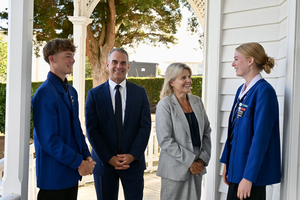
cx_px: 150
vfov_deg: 29.4
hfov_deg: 43.0
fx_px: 381
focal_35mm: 46
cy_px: 100
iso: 280
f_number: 4.8
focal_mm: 30.5
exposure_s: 1/250
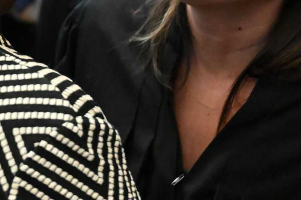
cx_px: 39
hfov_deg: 16.4
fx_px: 1036
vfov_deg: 11.0
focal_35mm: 124
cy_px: 44
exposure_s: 1/250
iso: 20000
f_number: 4
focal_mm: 44
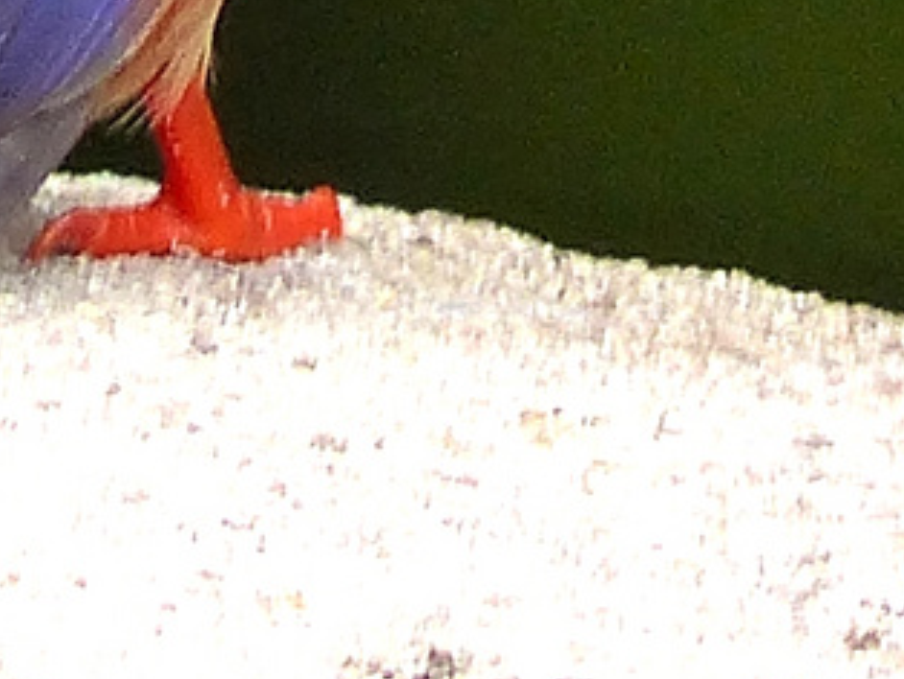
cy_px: -673
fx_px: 143795
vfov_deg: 0.3
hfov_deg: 0.4
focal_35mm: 5502
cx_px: 892
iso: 160
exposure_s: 1/125
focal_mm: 108
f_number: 3.5
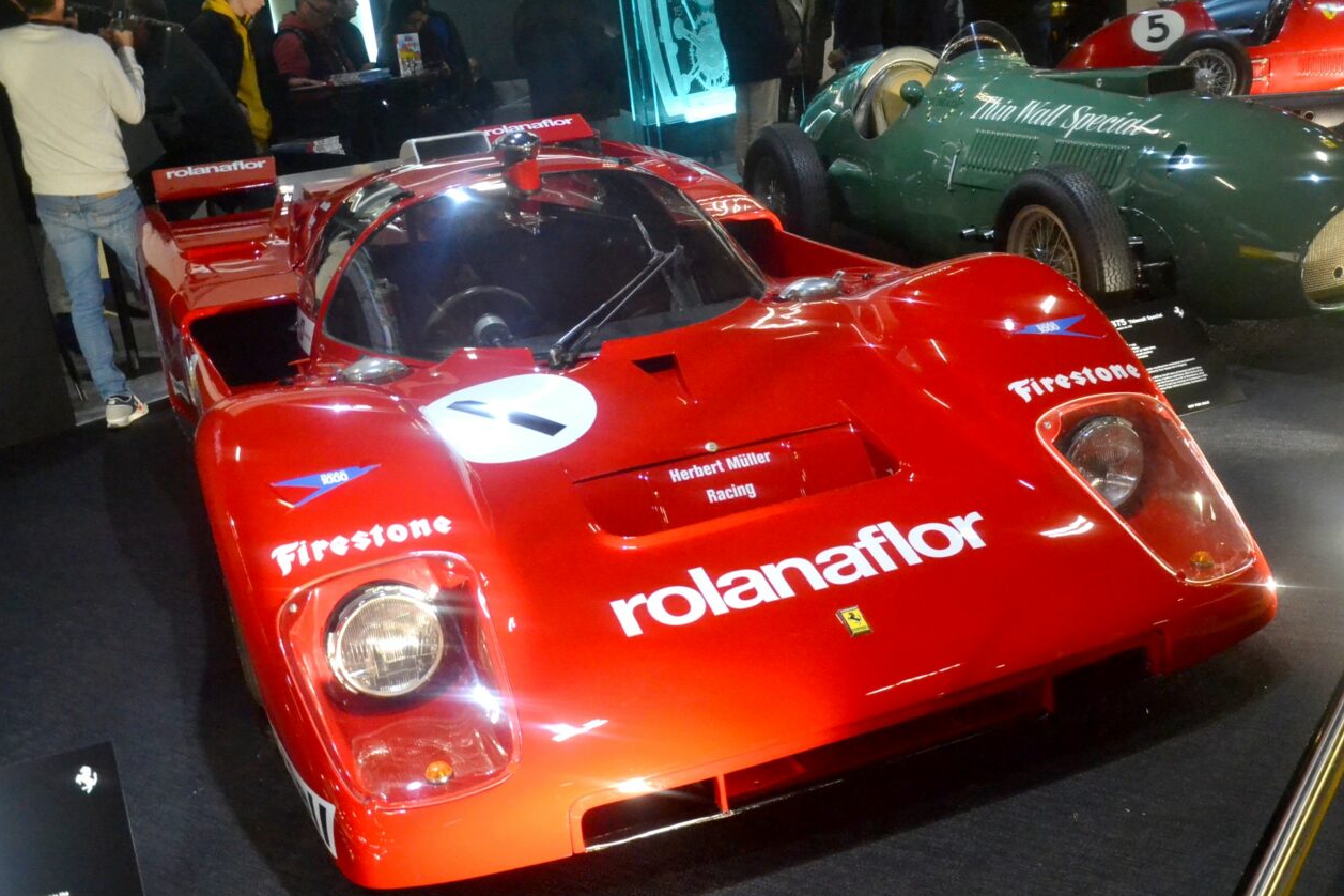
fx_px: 1404
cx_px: 676
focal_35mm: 38
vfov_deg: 35.3
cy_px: 519
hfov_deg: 51.2
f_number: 3.8
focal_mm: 21
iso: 3200
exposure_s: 1/400
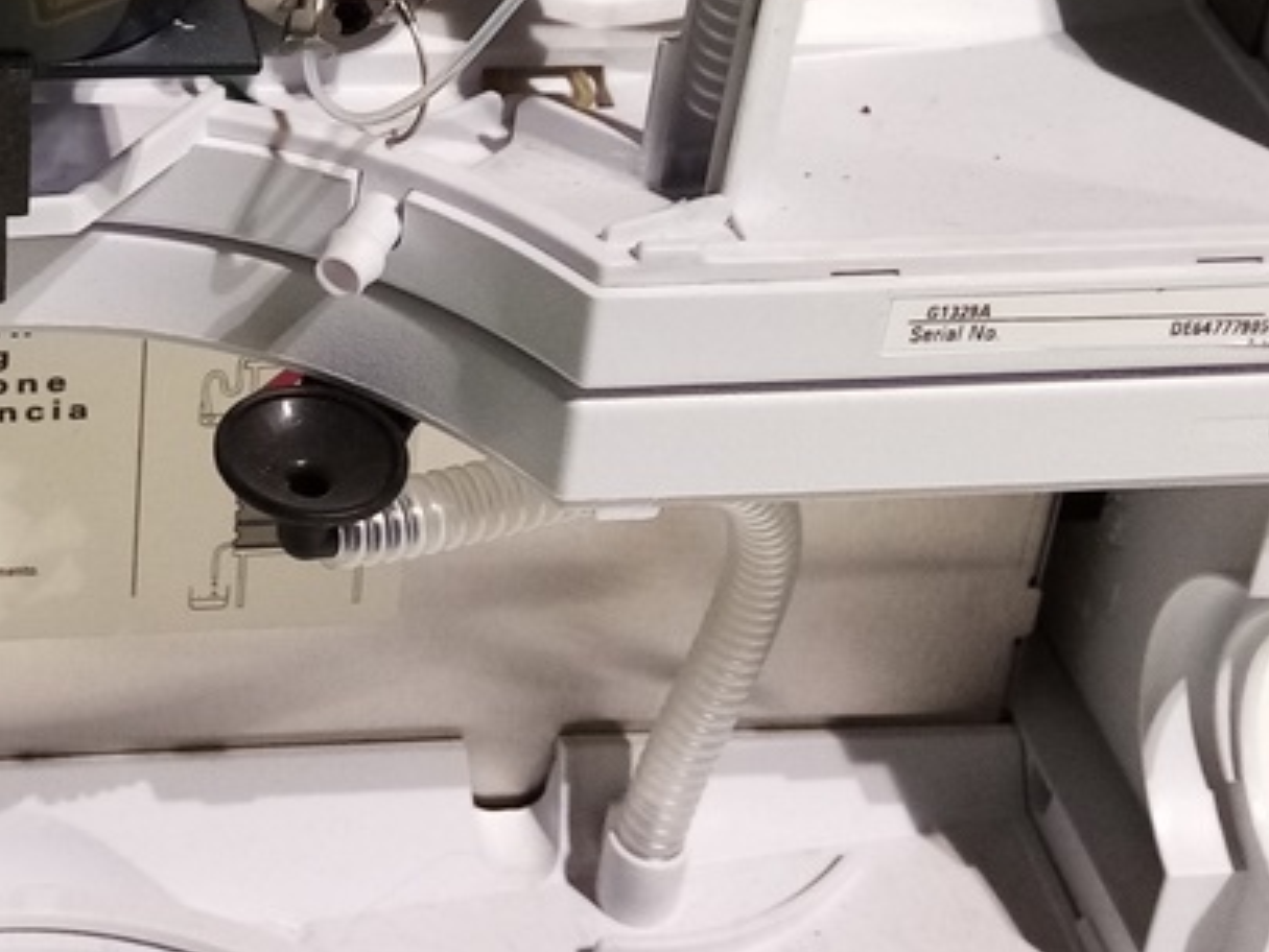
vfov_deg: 18.0
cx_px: -56
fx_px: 2824
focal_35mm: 77
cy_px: -241
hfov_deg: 24.0
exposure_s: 1/33.3
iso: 177
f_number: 1.8
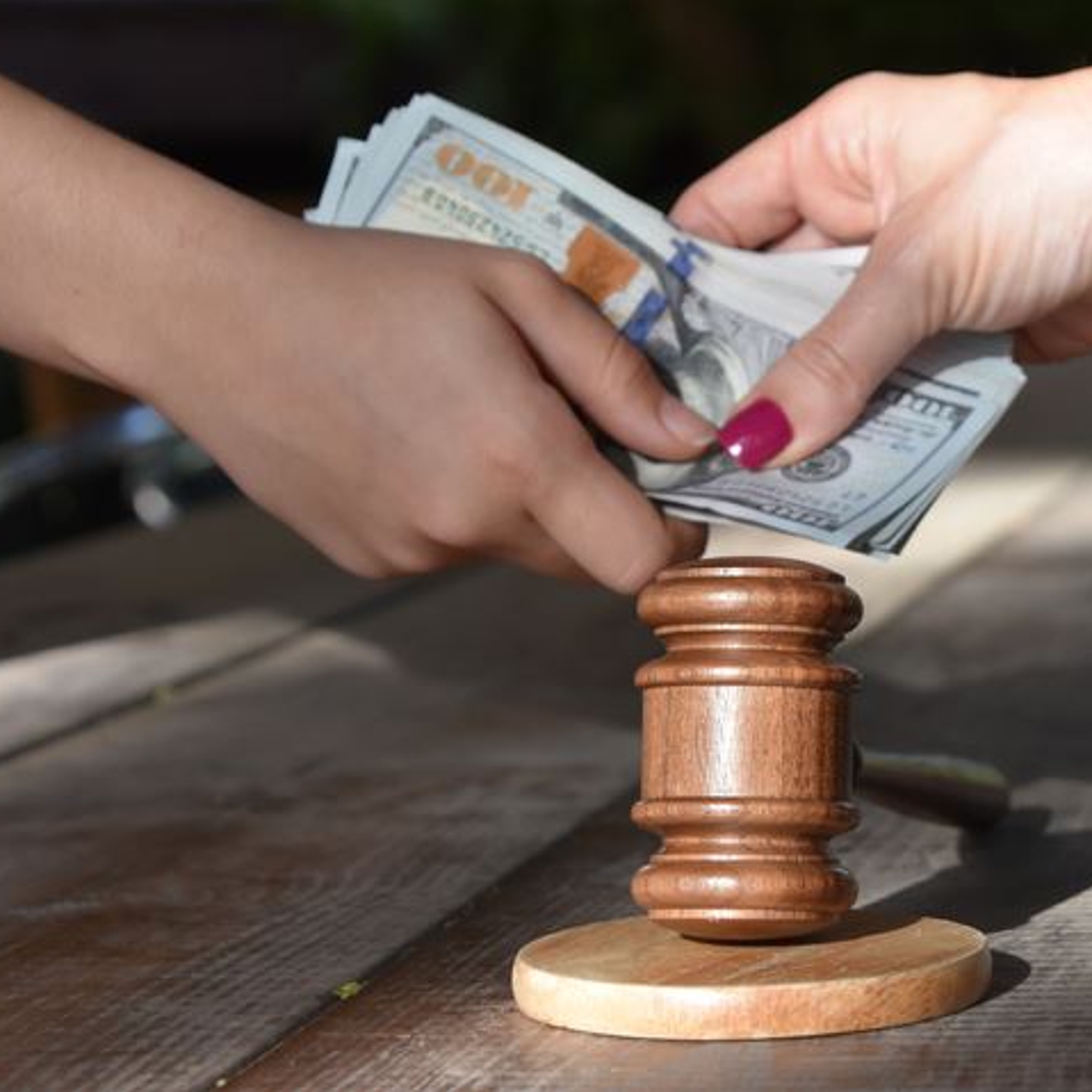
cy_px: 544
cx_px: 798
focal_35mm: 145
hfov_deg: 12.0
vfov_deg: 12.1
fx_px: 5162
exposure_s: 1/500
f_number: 8
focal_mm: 75
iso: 800
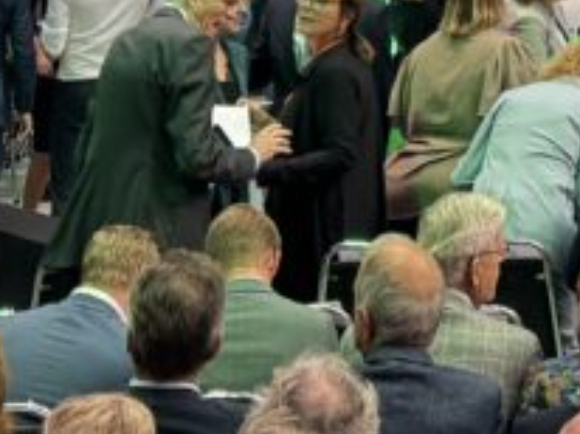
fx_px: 2343
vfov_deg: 9.6
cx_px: 881
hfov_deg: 13.3
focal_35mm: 140
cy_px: -544
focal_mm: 6.76
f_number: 1.78
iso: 200
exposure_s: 1/100
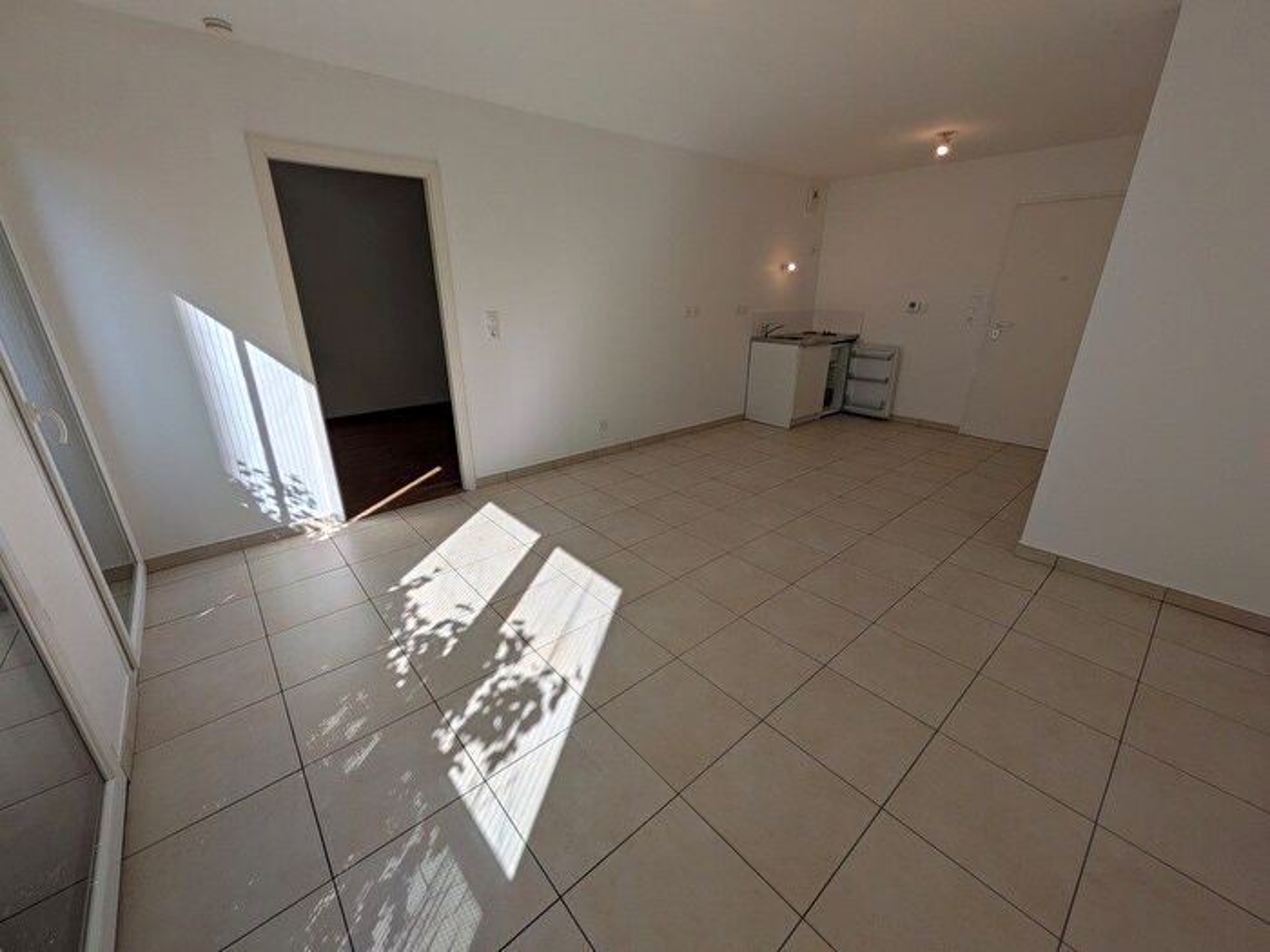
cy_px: 476
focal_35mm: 14
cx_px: 635
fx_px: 514
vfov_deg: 85.7
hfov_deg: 102.1
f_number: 2.2
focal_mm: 1.83
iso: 49
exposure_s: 1/697
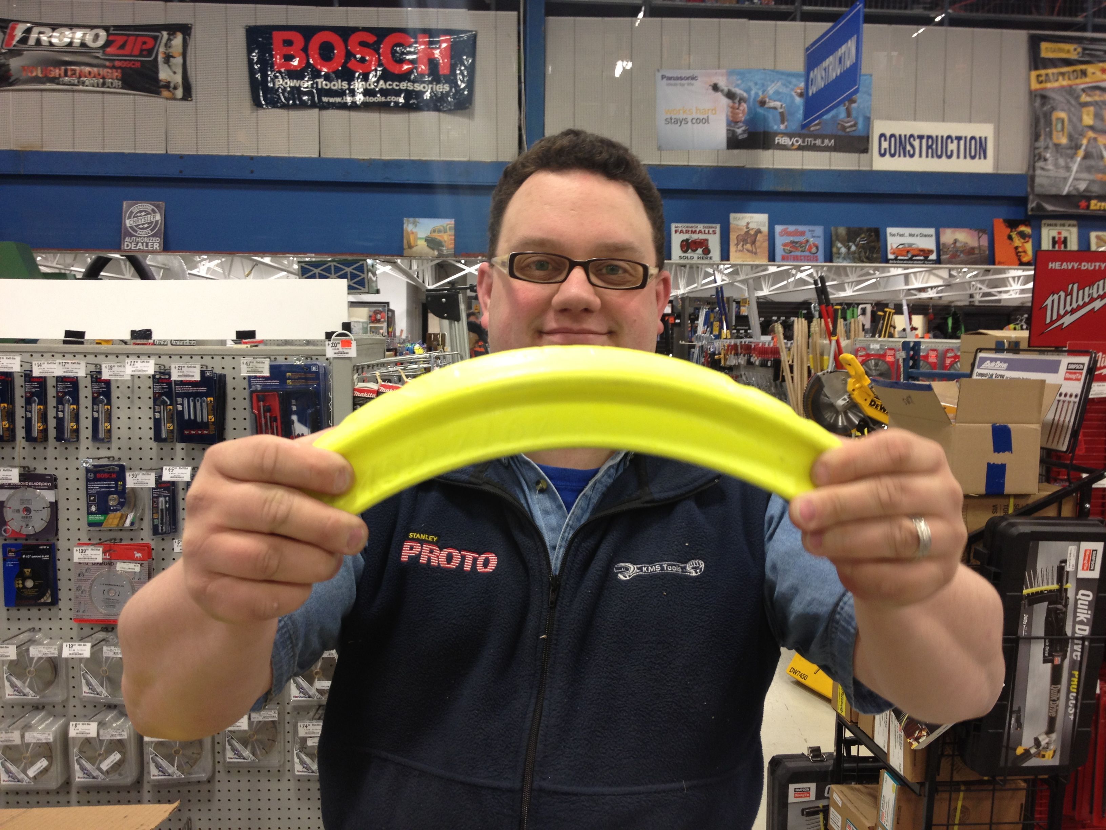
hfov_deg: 52.6
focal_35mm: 35
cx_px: 553
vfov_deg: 40.7
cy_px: 415
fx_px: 1118
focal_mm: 4.28
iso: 64
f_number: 2.4
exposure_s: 1/20
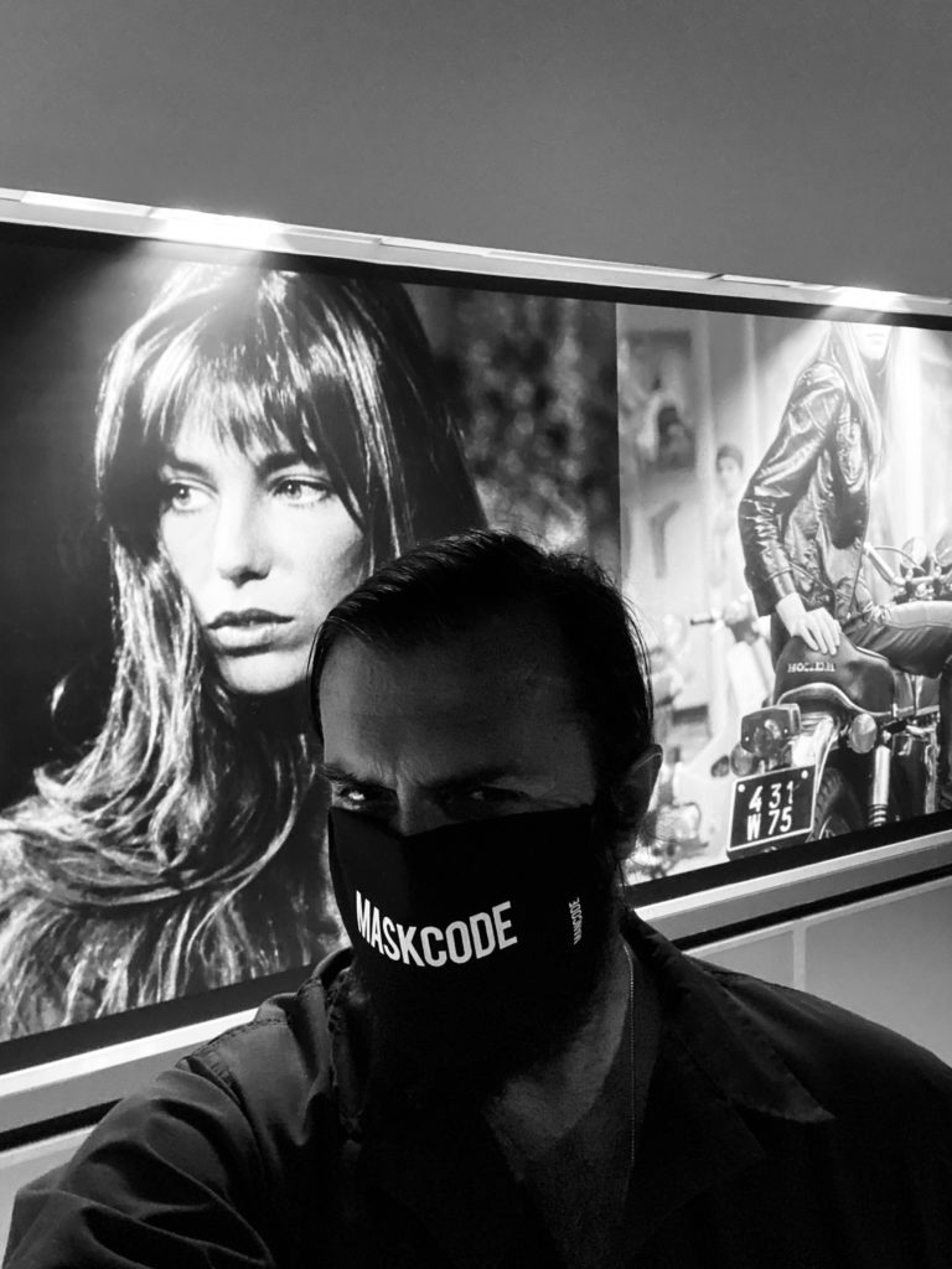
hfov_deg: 46.8
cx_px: 476
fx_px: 1100
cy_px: 634
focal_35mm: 30
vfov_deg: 60.0
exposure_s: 1/25
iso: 500
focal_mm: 2.71
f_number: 2.2
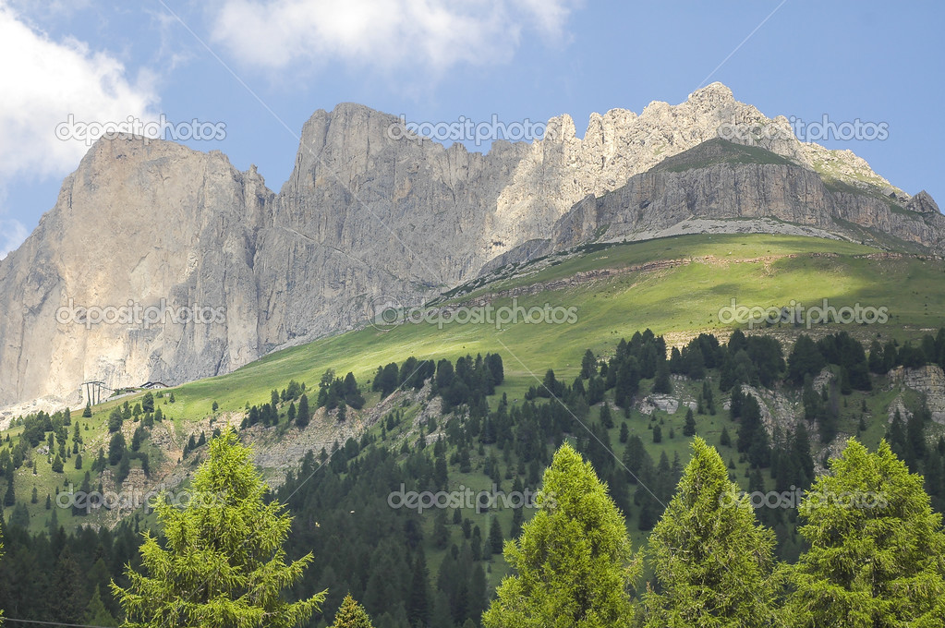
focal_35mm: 75
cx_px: 472
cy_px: 314
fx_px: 1967
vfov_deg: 18.1
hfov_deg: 27.0
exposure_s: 1/500
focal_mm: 50
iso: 200
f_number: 5.6
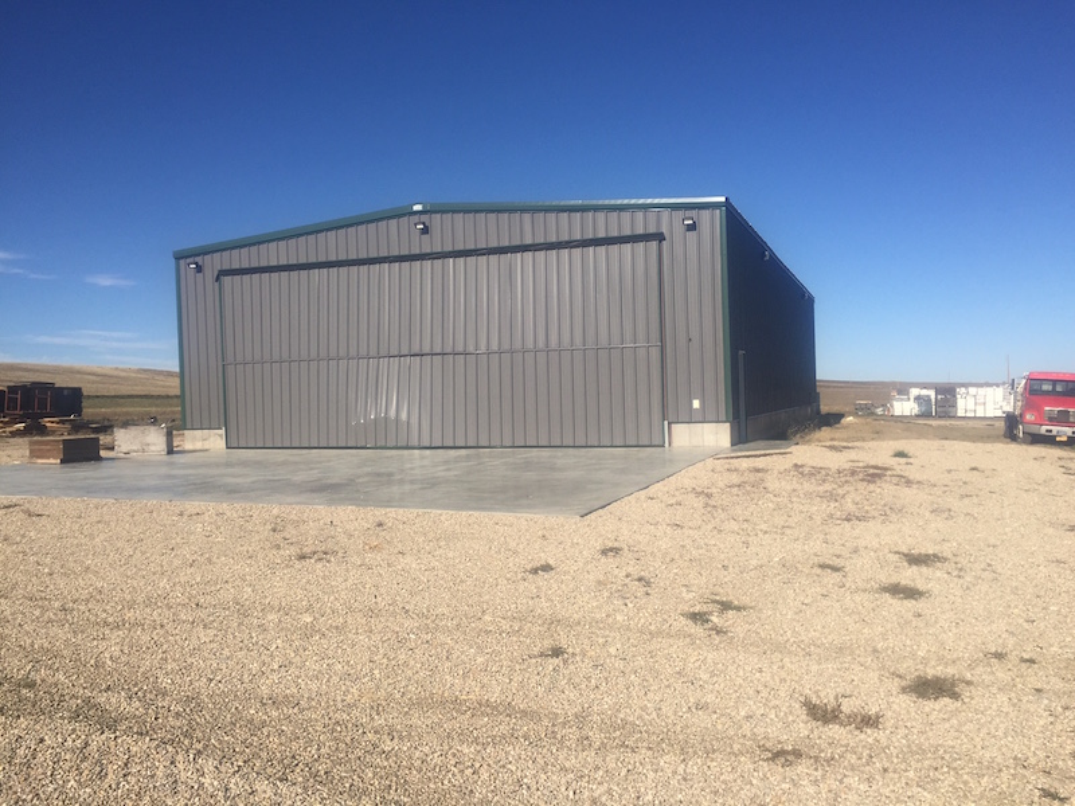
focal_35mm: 29
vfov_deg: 48.2
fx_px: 901
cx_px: 538
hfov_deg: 61.7
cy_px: 403
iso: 32
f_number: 2.2
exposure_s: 1/3049
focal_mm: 4.15
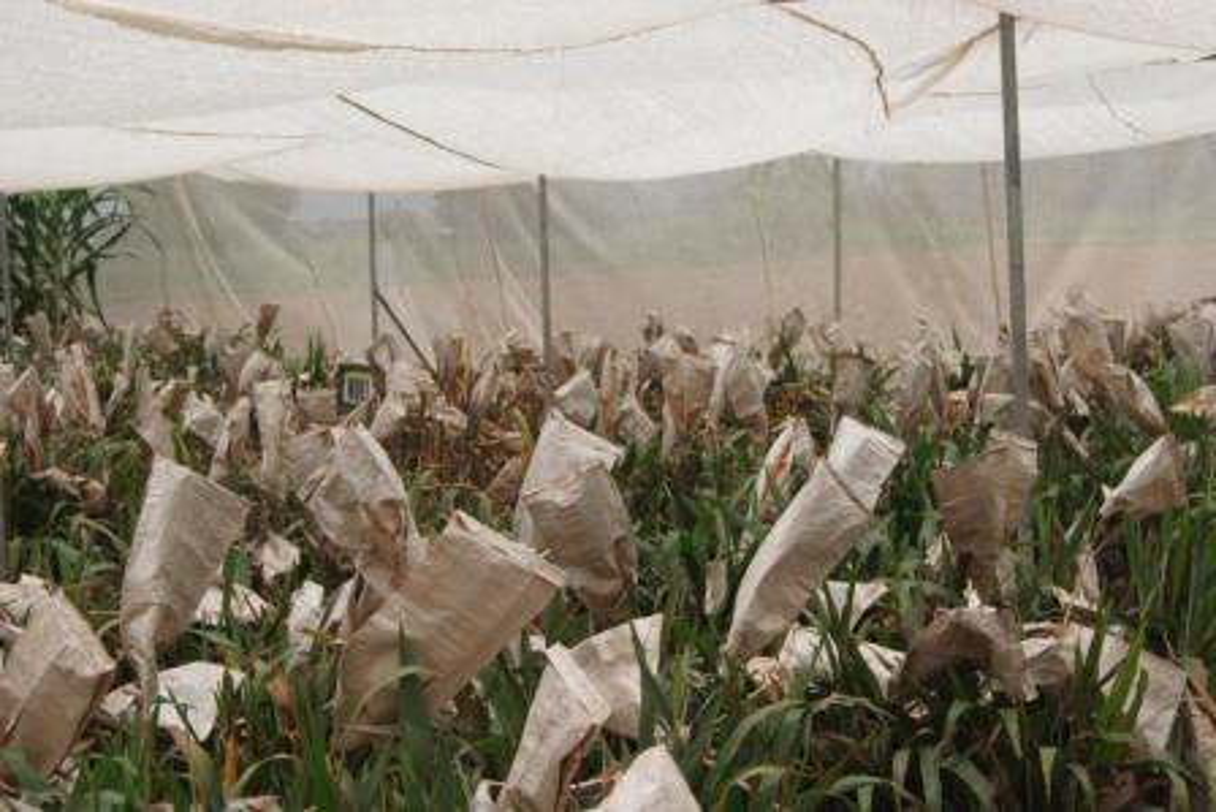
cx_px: 608
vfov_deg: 22.6
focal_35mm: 60
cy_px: 406
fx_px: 2027
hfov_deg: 33.4
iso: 200
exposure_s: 1/500
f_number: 9
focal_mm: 40
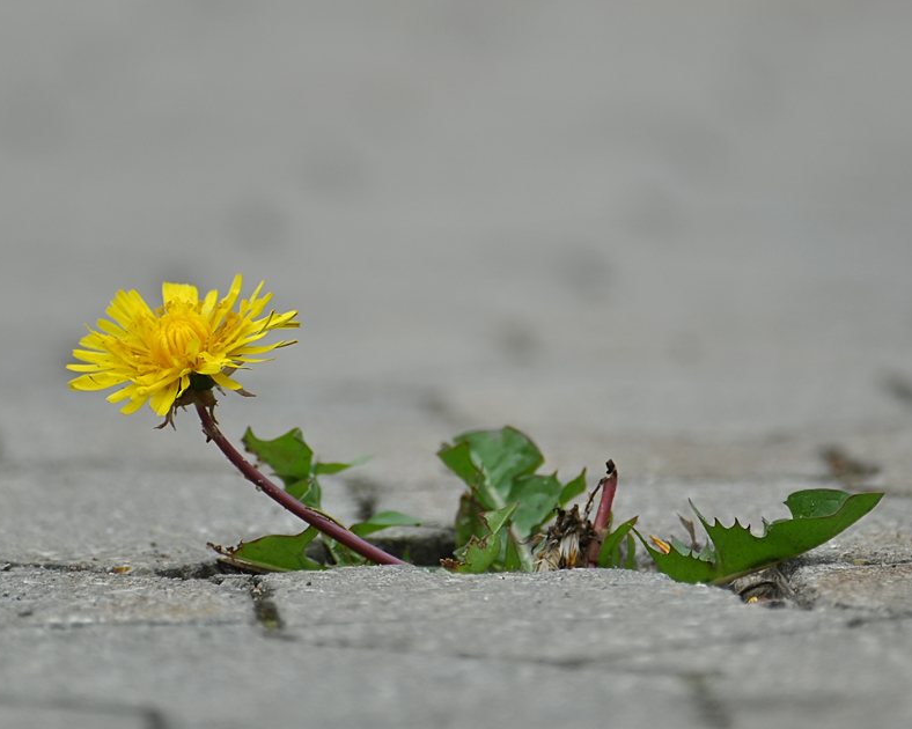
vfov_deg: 3.0
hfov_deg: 3.8
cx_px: 385
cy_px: 364
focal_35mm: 509
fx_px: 13735
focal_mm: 300
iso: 200
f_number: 5.6
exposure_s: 1/640
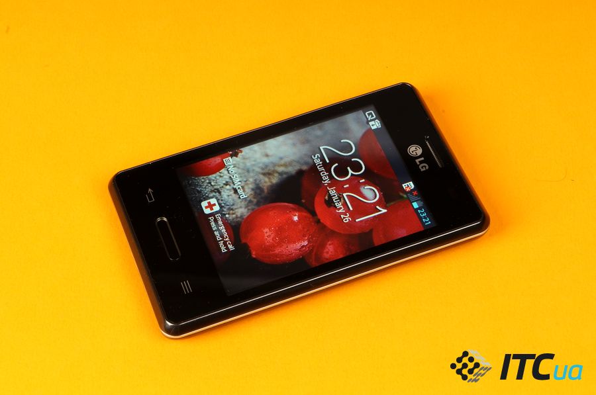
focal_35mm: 82
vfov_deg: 16.5
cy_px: 198
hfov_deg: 24.7
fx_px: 1364
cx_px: 298
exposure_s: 1
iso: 200
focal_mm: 55
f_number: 20
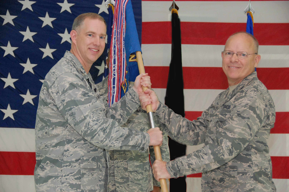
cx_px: 144
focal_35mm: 90
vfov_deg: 15.2
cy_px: 96
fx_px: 722
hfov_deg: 22.6
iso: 1600
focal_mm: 60
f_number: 5
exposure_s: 1/60
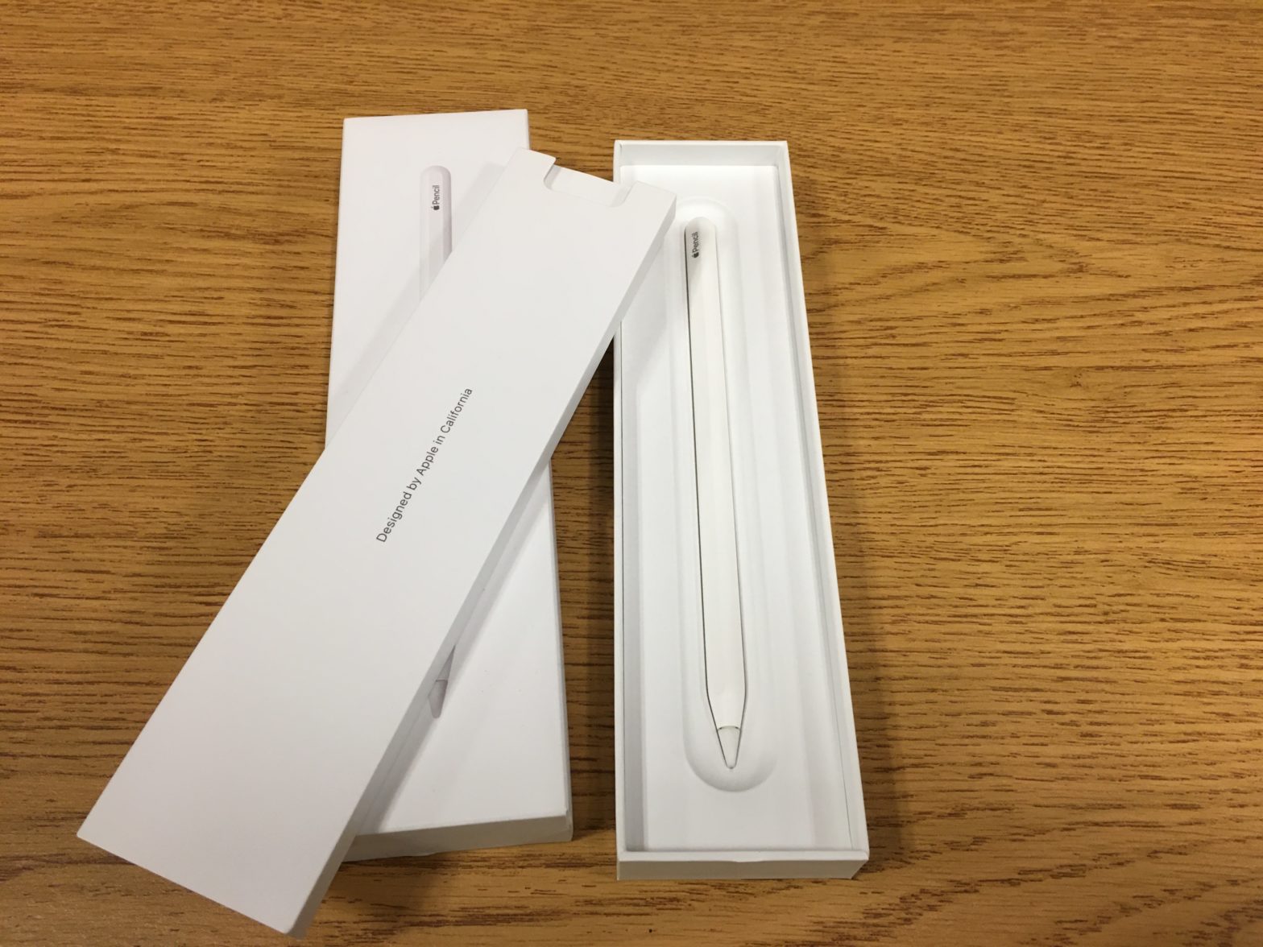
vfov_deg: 48.2
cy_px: 474
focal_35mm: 29
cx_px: 632
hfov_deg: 61.7
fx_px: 1058
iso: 80
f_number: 2.2
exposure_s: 1/30
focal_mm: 4.15
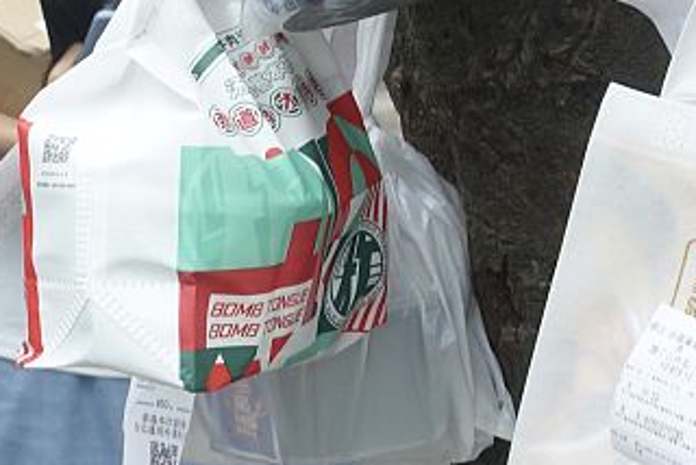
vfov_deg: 7.2
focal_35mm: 191
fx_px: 3696
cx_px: 874
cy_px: -72
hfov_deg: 10.5
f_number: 5
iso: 320
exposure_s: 1/320
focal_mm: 18.7
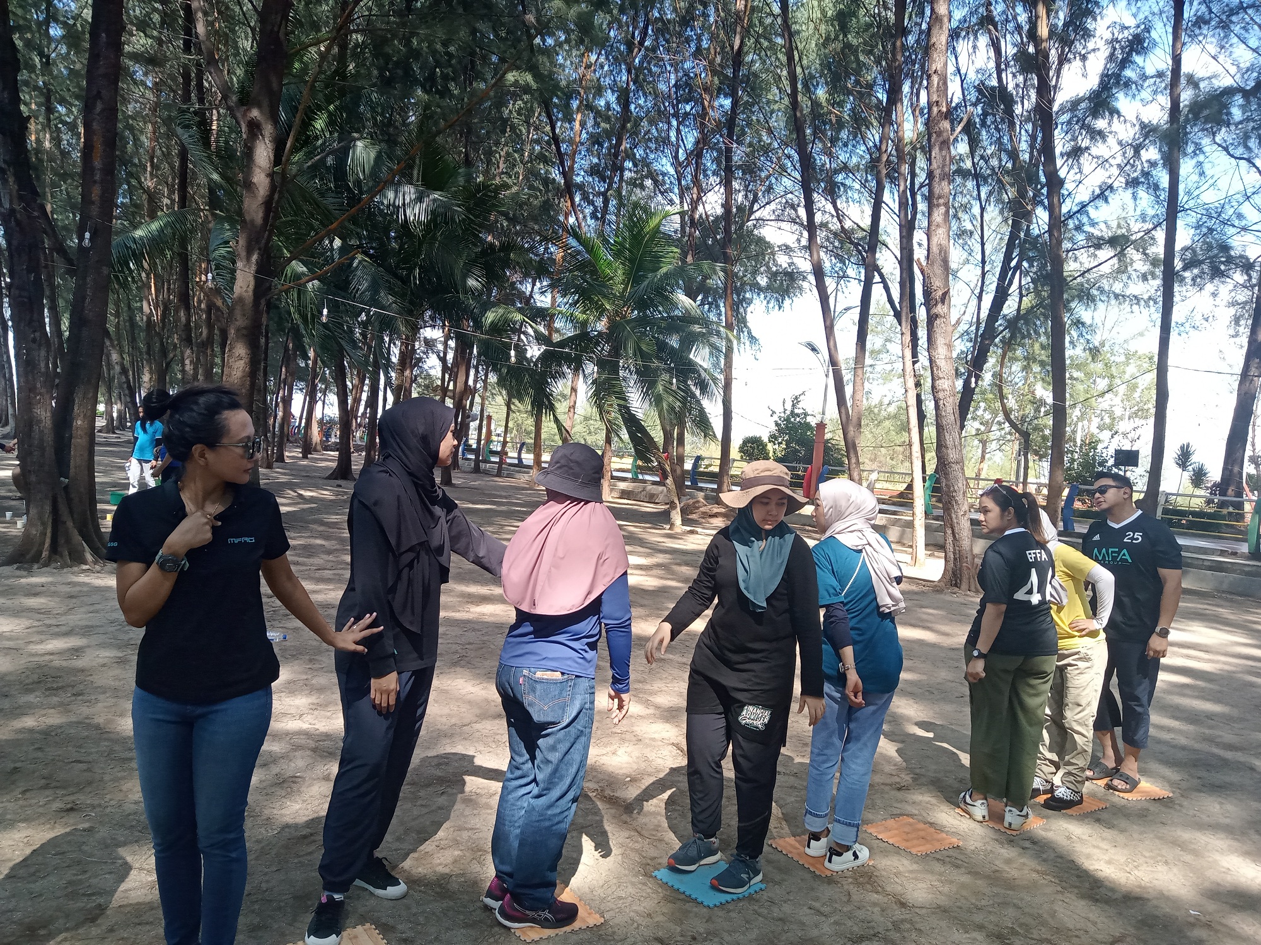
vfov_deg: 49.7
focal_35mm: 28
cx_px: 630
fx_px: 1020
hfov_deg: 63.4
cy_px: 472
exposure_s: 1/296
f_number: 2.2
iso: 114
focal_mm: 3.37
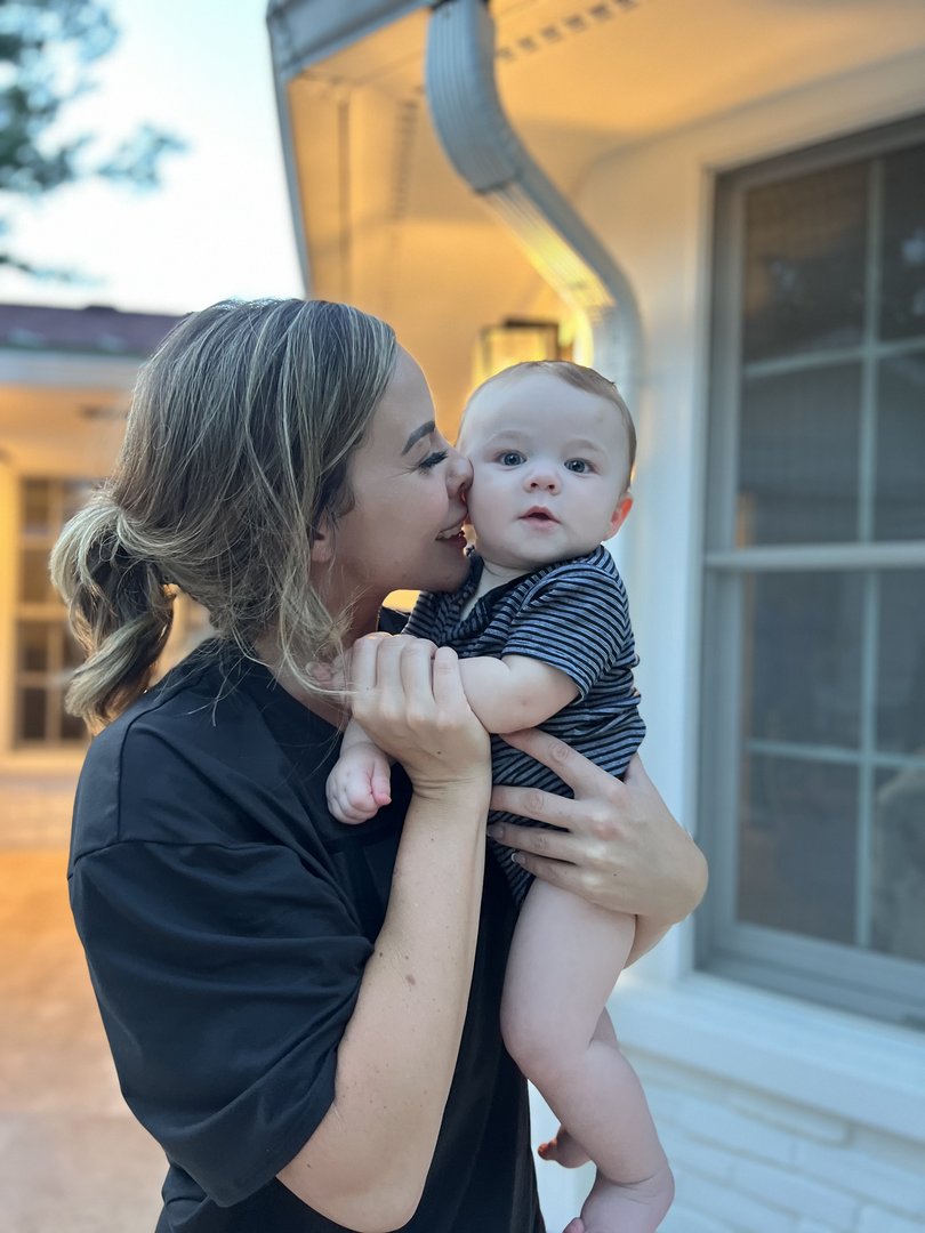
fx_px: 926
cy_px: 616
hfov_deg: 53.1
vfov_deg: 67.3
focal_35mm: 26
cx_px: 462
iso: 320
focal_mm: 5.7
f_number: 1.5
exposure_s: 1/60
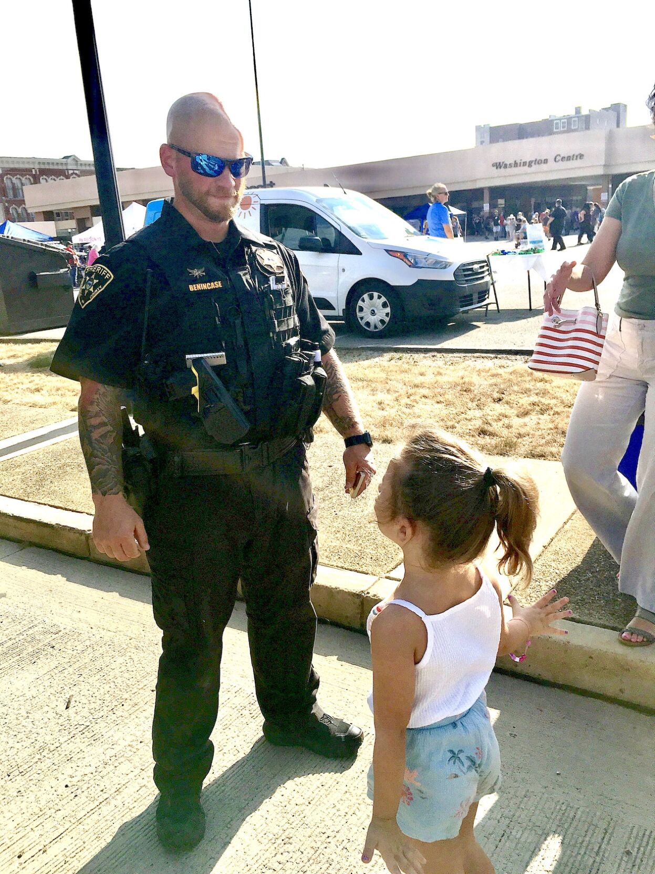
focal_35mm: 29
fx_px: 732
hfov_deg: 48.2
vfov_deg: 61.7
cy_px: 437
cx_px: 328
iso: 25
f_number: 2.2
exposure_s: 1/2024
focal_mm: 4.15
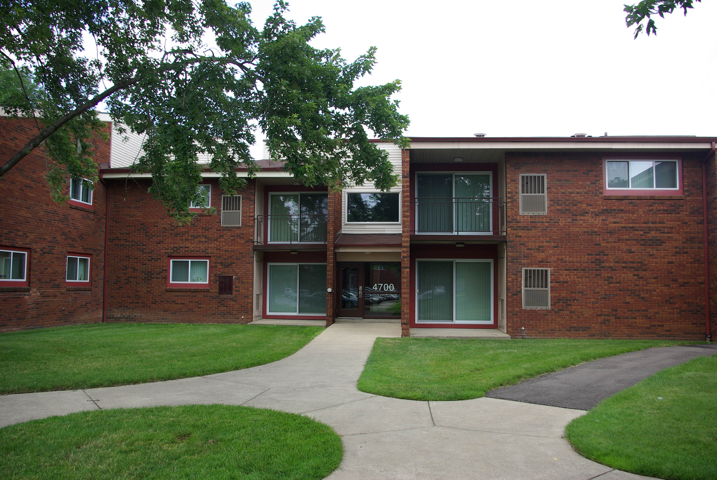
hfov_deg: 61.9
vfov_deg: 43.7
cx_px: 358
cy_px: 240
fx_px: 598
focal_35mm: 30
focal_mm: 20
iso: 100
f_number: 5.6
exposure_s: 1/90
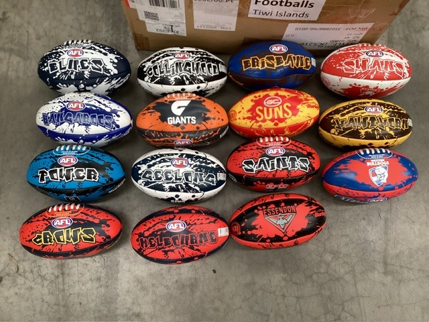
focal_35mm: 31
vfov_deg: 45.4
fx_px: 384
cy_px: 161
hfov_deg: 58.4
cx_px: 214
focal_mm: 3.3
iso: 200
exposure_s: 1/60
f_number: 2.4
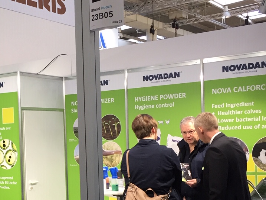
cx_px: 18
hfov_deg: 28.1
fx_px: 507
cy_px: 149
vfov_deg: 22.1
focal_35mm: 66
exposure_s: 1/33
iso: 50
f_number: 2.2
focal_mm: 4.15
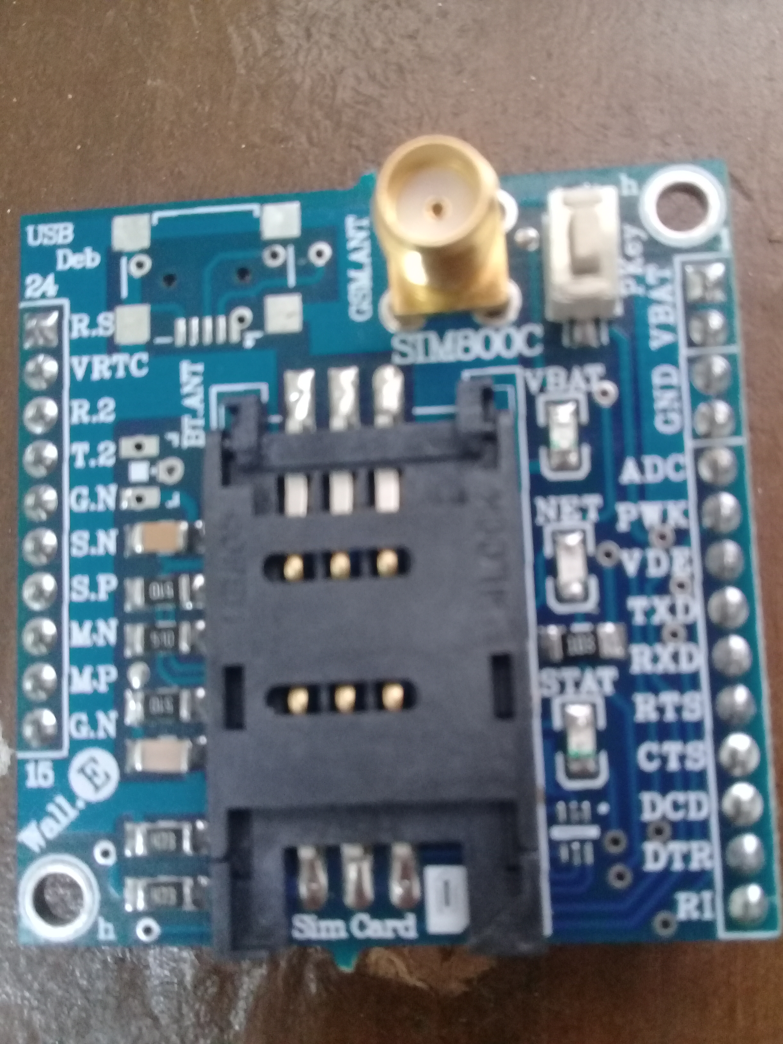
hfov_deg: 45.4
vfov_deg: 58.4
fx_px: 935
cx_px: 392
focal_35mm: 31
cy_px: 522
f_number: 2.2
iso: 250
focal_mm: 3.3
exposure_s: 1/17
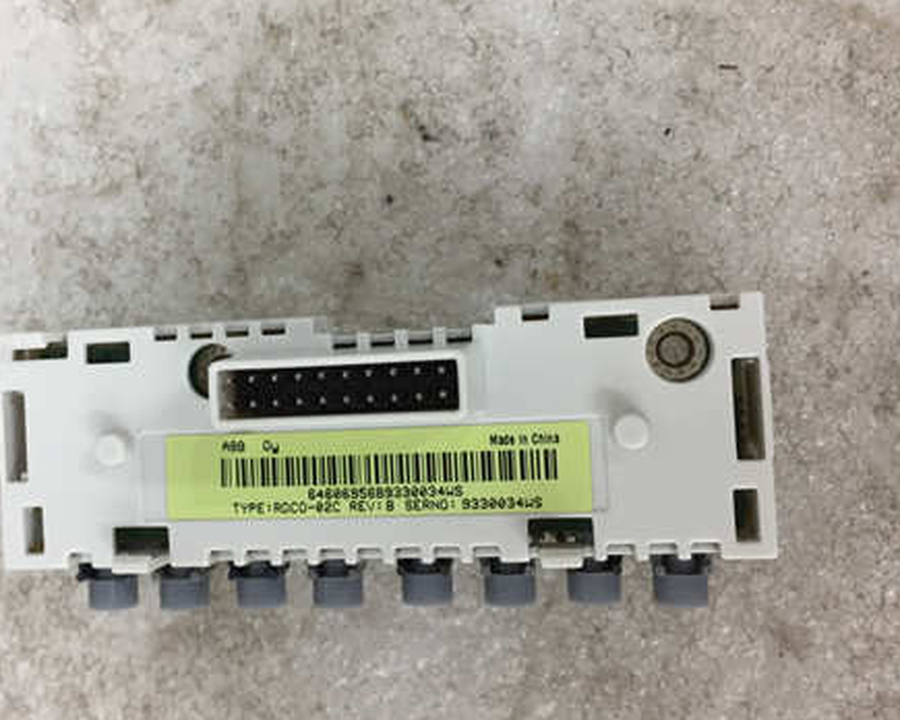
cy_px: 346
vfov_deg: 38.2
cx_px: 352
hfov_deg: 46.5
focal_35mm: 39
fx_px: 1039
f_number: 2.2
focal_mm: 4.15
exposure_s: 1/33
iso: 100
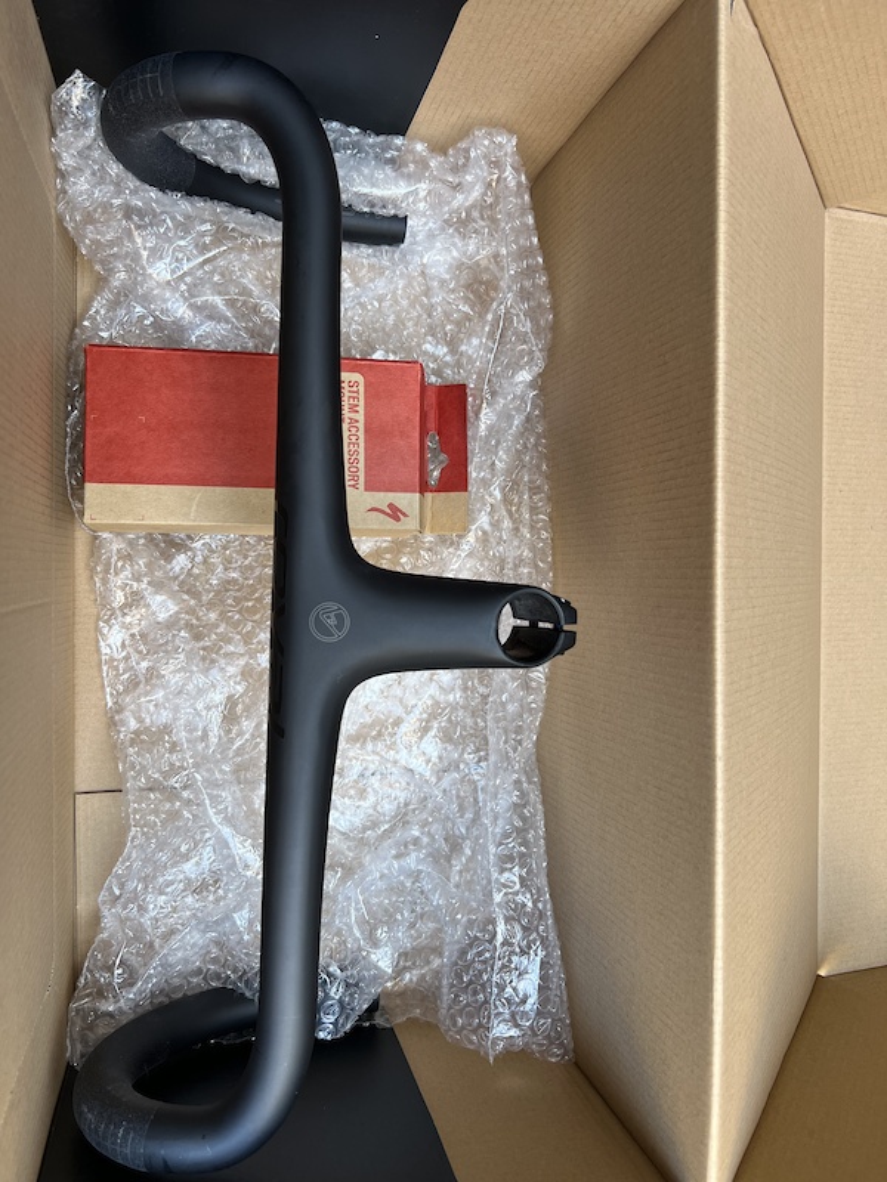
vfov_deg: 67.3
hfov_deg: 53.1
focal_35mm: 26
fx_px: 888
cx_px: 444
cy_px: 591
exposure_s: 1/121
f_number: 1.5
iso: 64
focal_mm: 5.7
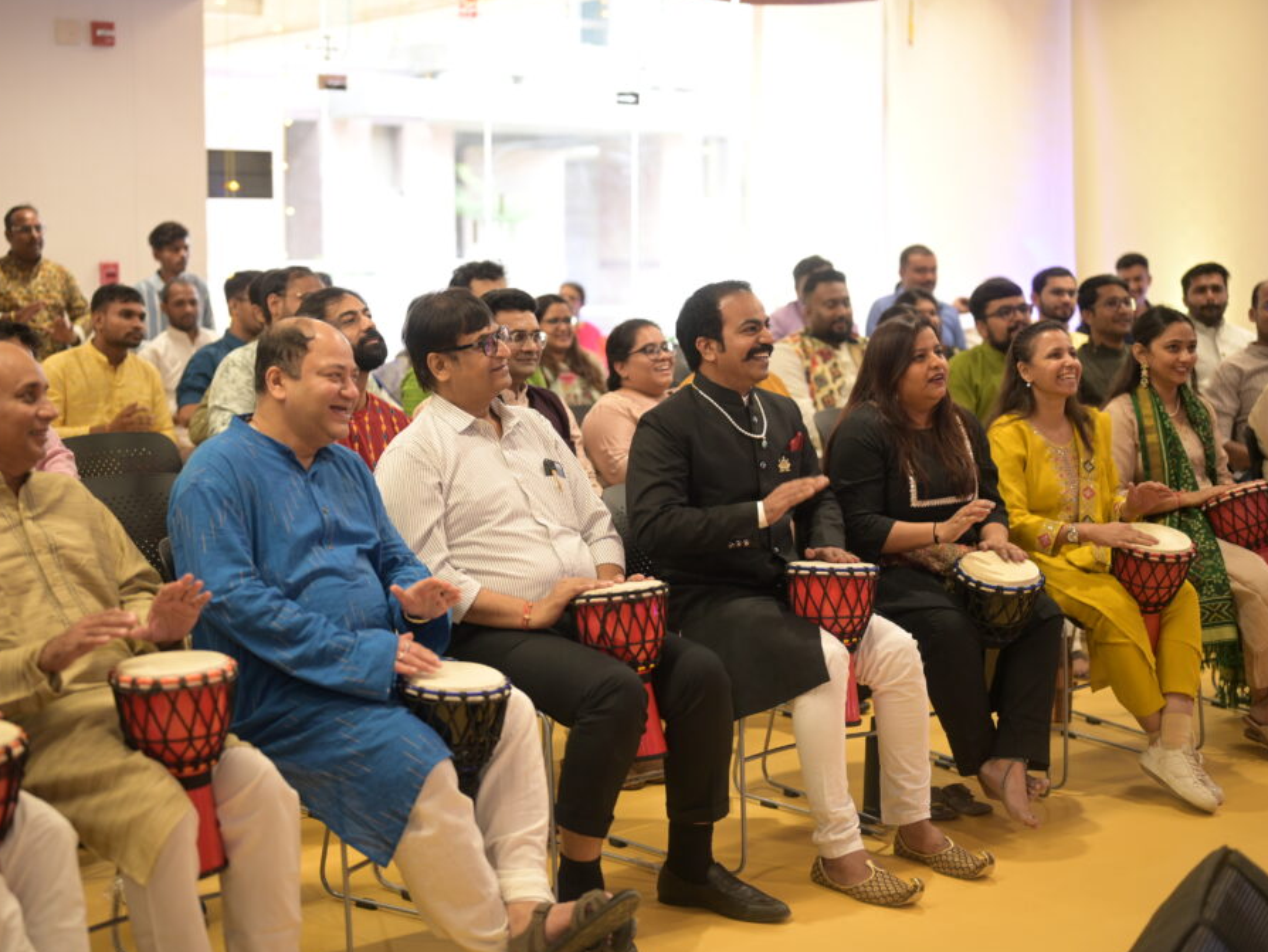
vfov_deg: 26.6
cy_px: 476
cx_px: 569
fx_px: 2015
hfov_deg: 34.9
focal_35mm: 55
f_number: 2
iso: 640
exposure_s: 1/160
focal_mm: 50
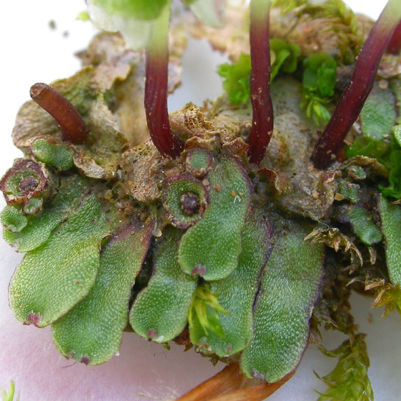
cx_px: 206
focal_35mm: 131
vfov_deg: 13.3
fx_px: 1717
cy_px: 200
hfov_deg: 13.3
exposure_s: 1/15
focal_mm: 22.9
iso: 100
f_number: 9.5
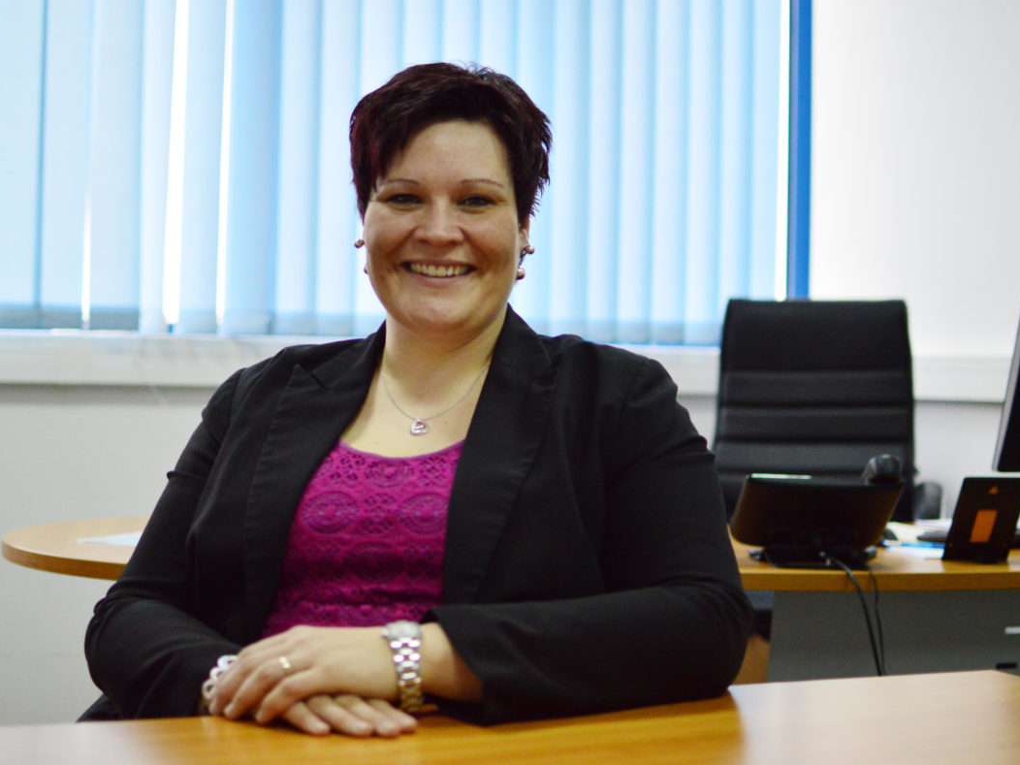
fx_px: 1696
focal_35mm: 58
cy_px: 385
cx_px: 441
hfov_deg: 33.4
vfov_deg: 25.4
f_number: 1.8
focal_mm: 35
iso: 800
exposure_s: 1/1000
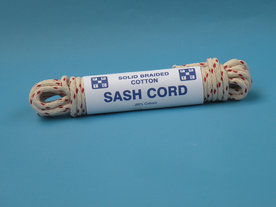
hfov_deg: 16.6
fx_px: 949
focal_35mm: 119
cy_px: 104
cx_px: 138
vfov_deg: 12.4
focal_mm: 21
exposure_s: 1/95.8
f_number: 4.5
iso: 64
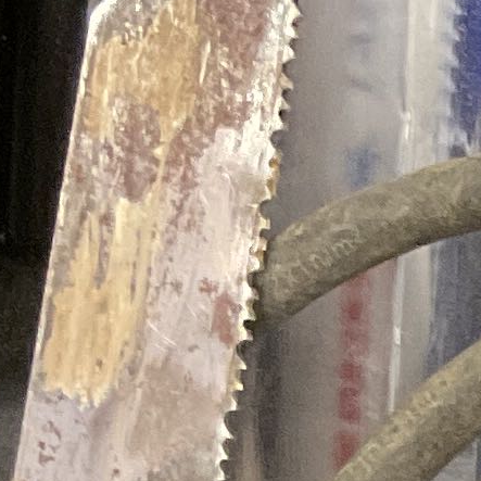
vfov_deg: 7.4
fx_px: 3663
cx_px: 1419
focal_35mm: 233
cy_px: 590
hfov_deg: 6.8
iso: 125
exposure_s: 1/50
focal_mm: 3
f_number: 1.8
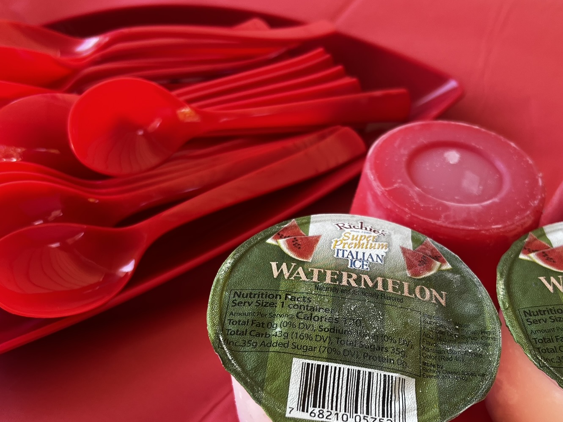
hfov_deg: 46.6
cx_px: 332
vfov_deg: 35.6
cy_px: 282
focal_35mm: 40
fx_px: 651
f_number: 1.5
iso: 64
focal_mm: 5.7
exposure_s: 1/121
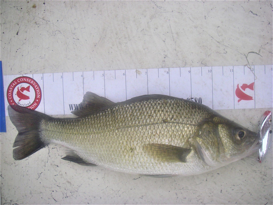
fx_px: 300
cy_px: 102
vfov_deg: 37.7
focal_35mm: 38
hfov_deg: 49.0
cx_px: 136
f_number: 3.3
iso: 64
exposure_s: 1/320
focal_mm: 6.3
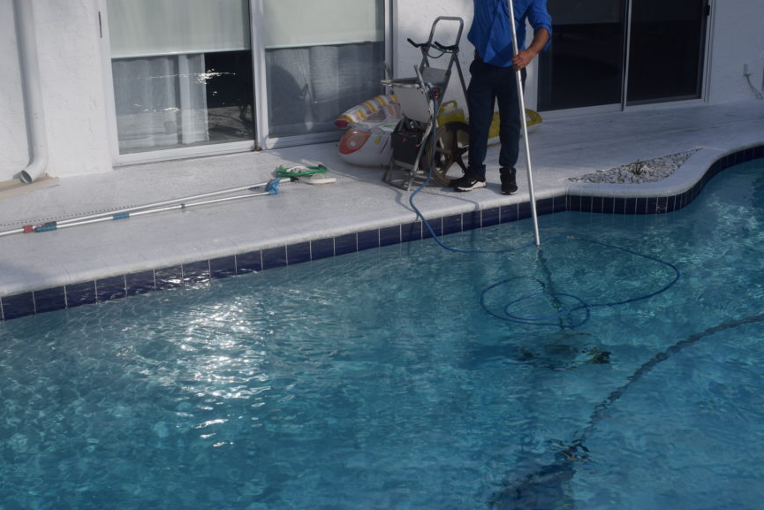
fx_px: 927
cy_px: 219
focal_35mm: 44
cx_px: 487
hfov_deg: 44.3
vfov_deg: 30.7
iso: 200
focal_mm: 21
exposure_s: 1/320
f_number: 9
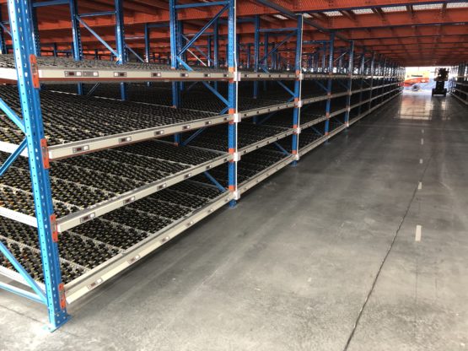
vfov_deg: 49.7
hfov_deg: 63.5
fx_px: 378
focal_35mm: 28
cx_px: 234
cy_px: 176
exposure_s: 1/17
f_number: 1.8
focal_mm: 4
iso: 64
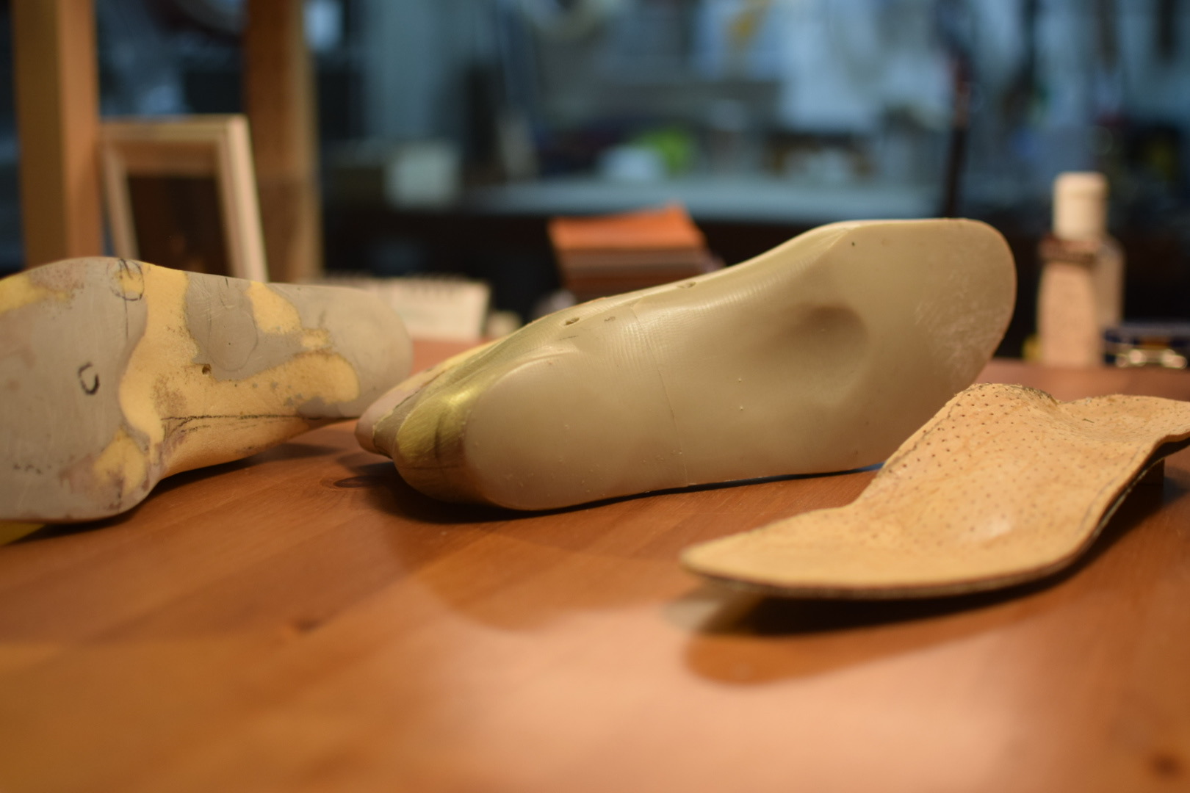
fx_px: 1735
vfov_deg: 25.8
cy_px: 396
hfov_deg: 37.9
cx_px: 595
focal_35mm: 52
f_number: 2
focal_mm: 35
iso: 500
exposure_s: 1/400
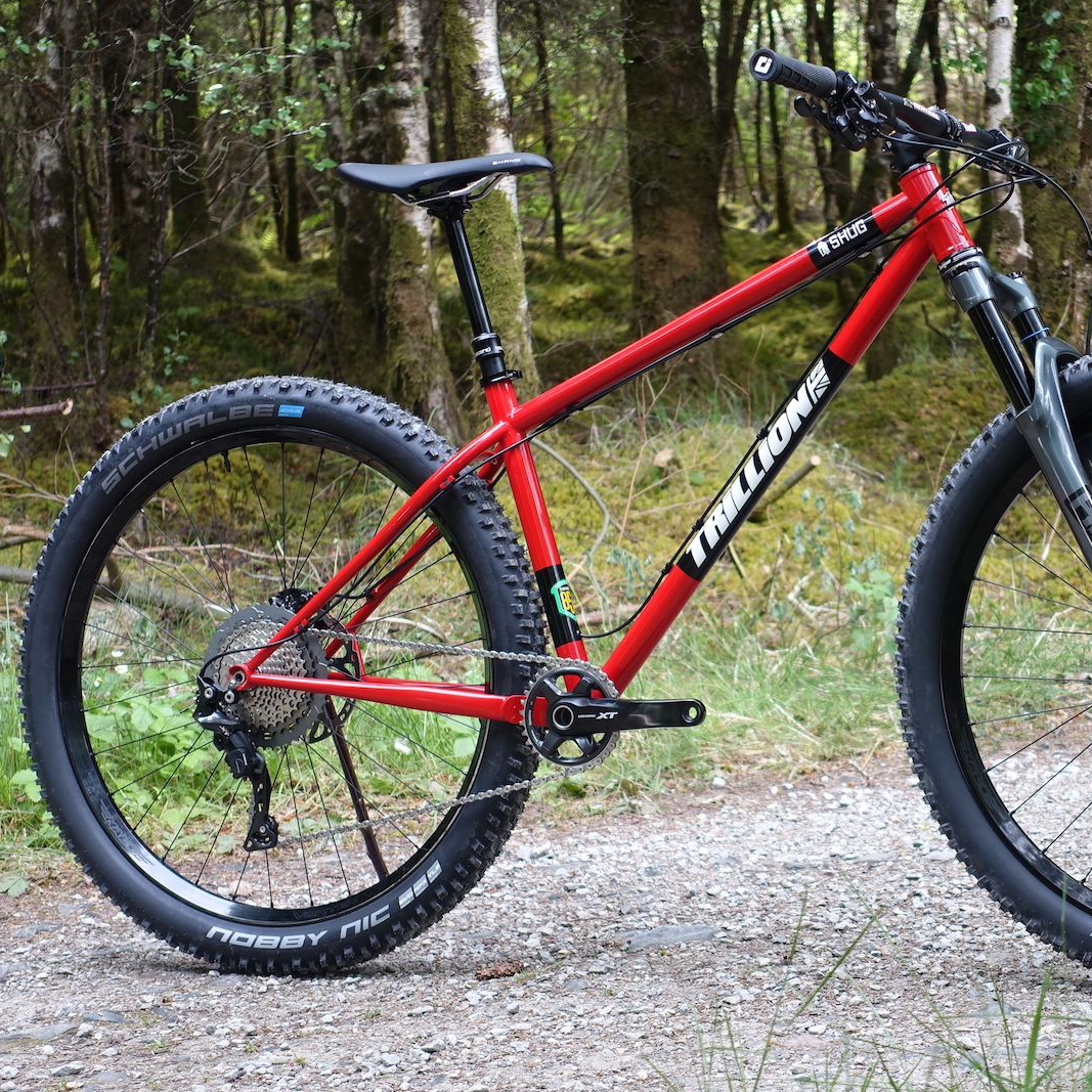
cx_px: 785
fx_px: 3176
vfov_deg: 19.5
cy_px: 544
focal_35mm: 89
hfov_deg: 19.4
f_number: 2.8
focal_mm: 25.46
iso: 160
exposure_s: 1/80
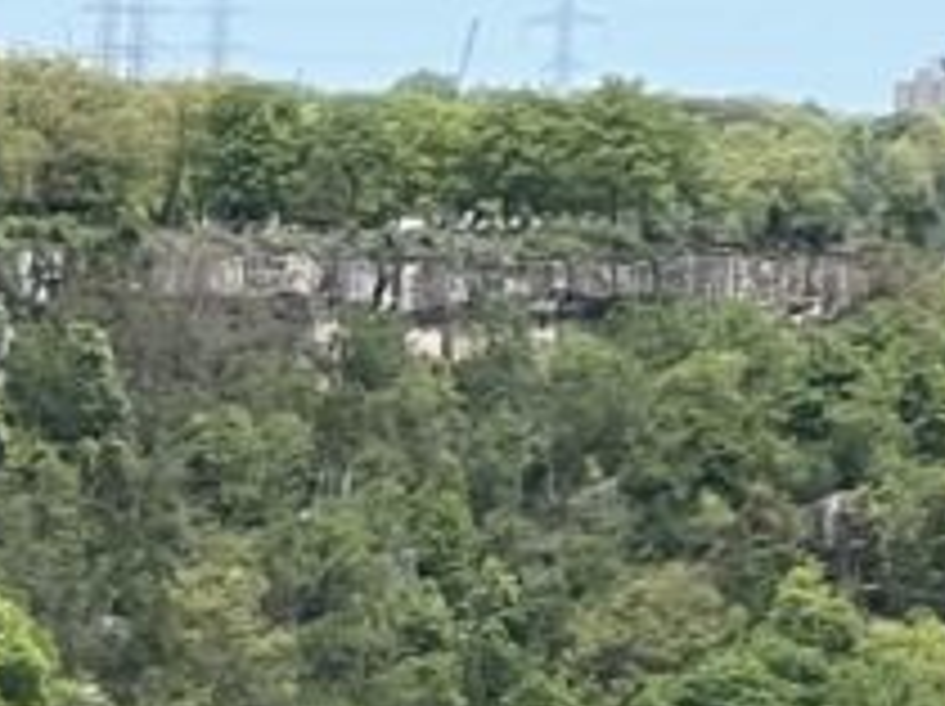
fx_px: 15379
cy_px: 2046
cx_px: -2228
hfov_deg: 3.4
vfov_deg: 2.6
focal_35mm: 564
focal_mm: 9
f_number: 2.8
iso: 32
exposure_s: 1/552
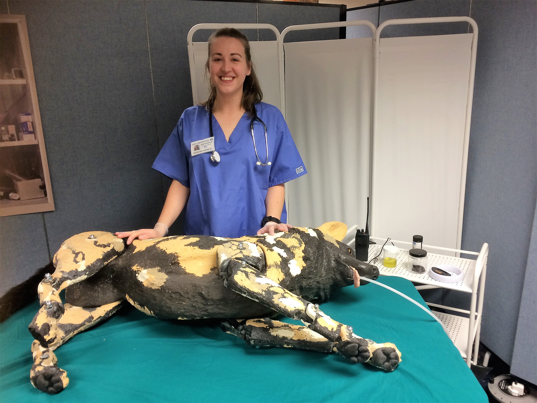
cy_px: 202
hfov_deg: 61.7
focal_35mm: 29
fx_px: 450
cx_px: 268
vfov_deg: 48.2
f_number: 2.2
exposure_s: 1/33
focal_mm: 4.15
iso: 100
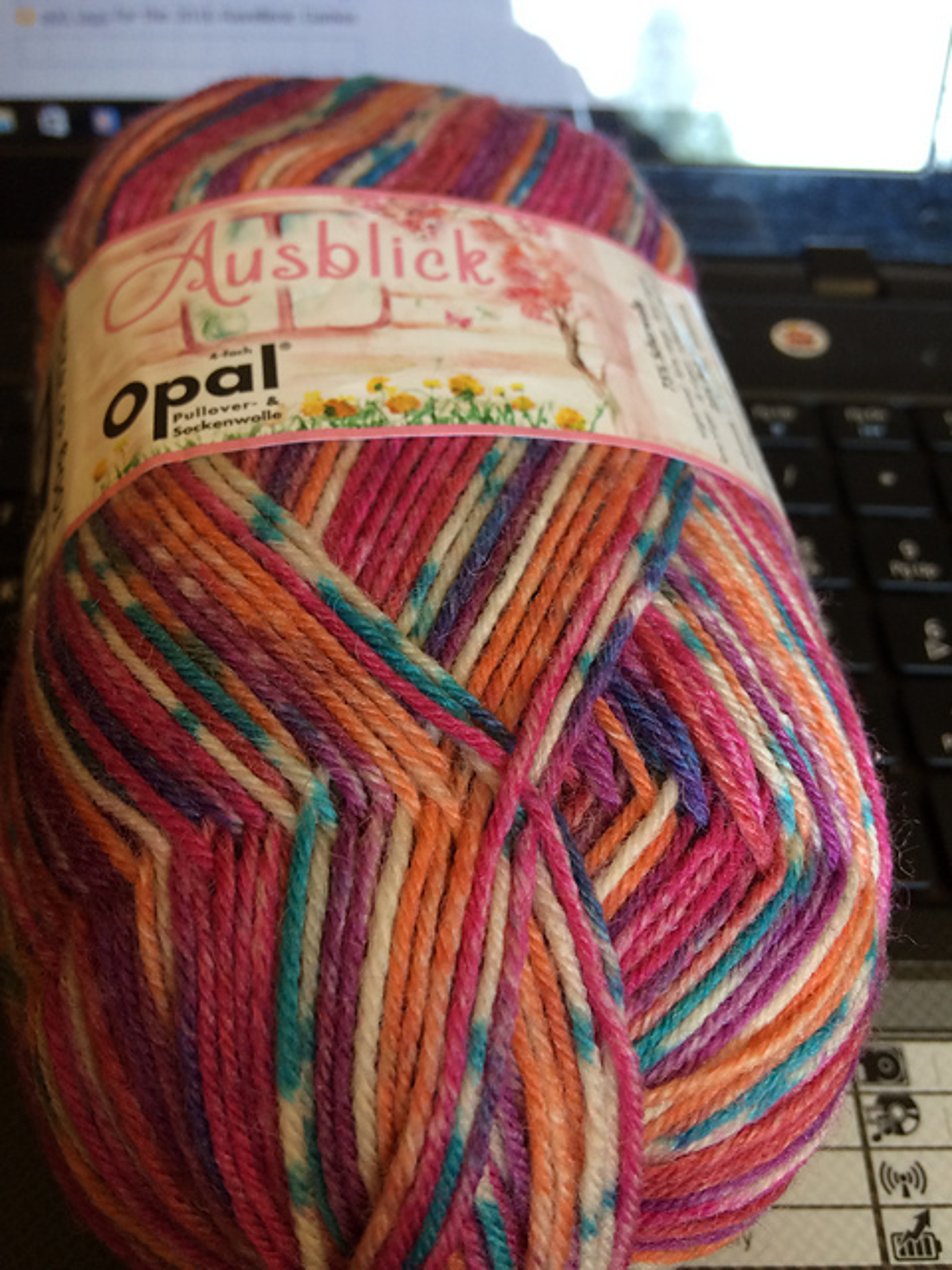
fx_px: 1063
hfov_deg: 48.2
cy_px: 635
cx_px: 476
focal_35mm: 29
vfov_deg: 61.7
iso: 80
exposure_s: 1/30
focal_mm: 4.15
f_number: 2.2
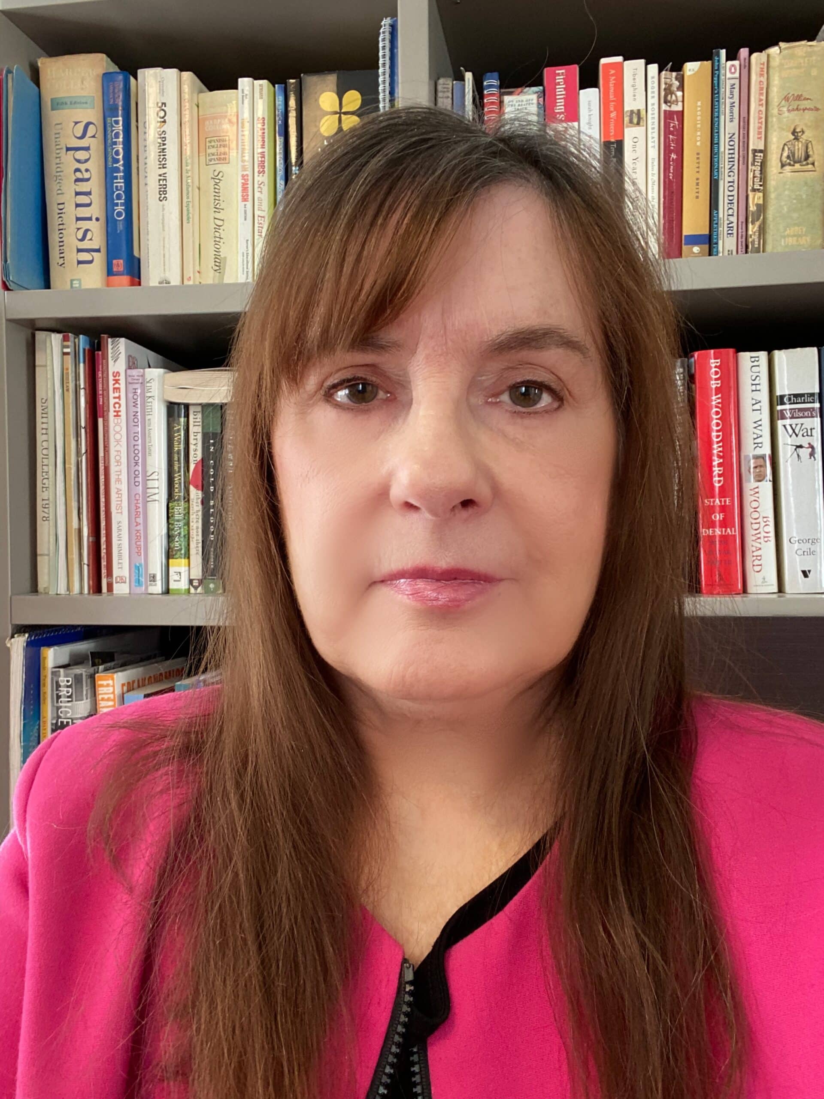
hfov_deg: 46.8
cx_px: 412
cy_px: 550
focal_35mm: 30
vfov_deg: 60.0
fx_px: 952
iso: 125
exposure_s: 1/60
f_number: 2.2
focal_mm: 2.71
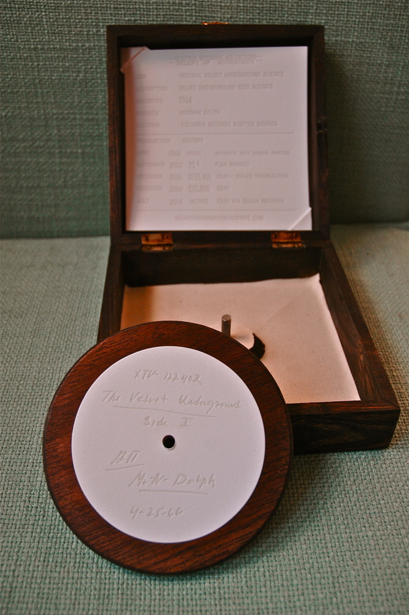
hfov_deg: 36.8
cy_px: 308
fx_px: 614
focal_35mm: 36
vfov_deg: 53.2
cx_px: 204
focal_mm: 24
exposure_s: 1/50
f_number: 3.8
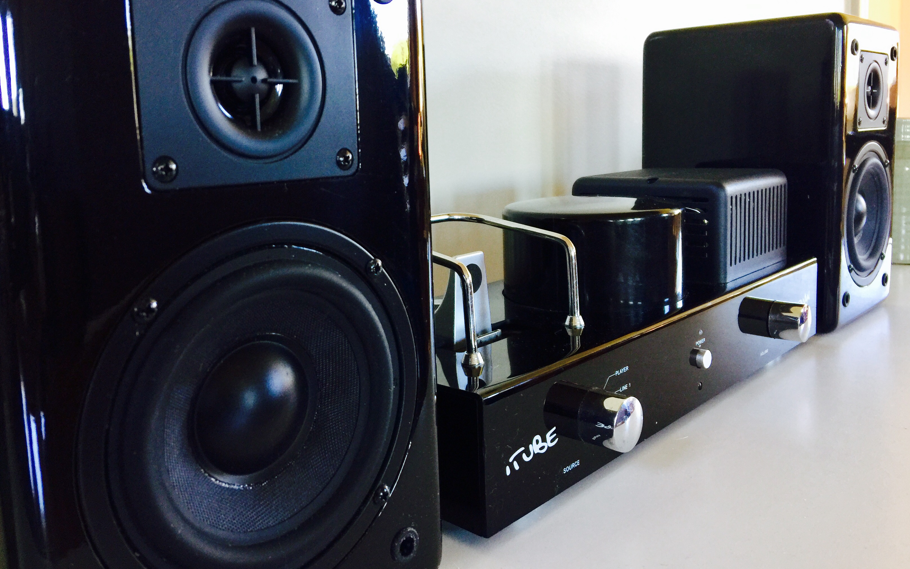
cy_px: 229
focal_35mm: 31
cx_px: 454
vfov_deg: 40.4
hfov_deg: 61.2
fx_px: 769
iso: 80
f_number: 2.2
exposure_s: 1/17
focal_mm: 4.15
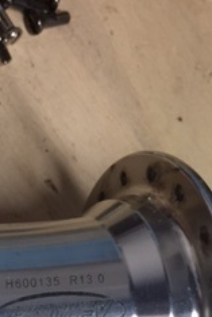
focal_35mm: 82
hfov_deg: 16.4
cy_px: 336
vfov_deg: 23.4
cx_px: 9
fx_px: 723
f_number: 2.2
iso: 125
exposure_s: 1/30
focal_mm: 4.15
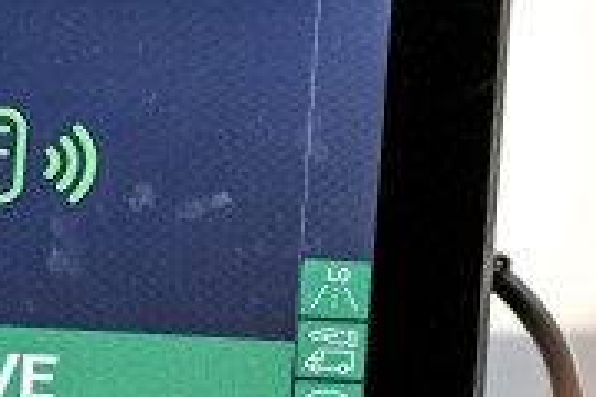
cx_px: 159
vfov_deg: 2.2
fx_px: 10313
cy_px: 280
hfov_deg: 3.3
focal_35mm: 623
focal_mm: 150
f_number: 2.8
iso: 100
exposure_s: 1/125
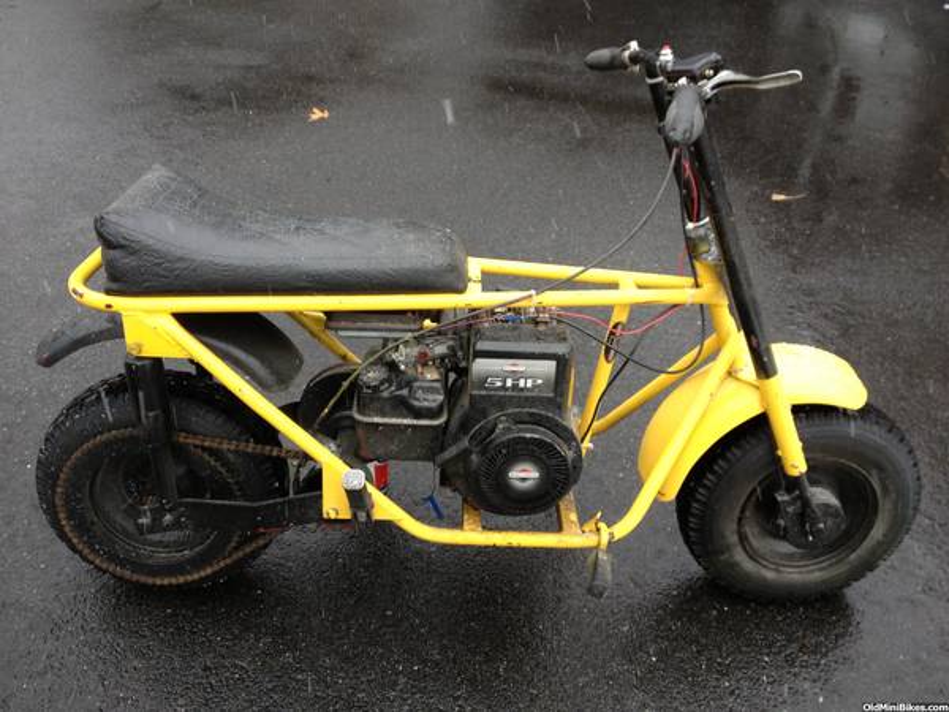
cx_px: 474
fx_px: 960
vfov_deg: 40.7
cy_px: 356
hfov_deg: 52.6
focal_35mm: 35
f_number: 2.4
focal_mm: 4.28
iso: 64
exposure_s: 1/60
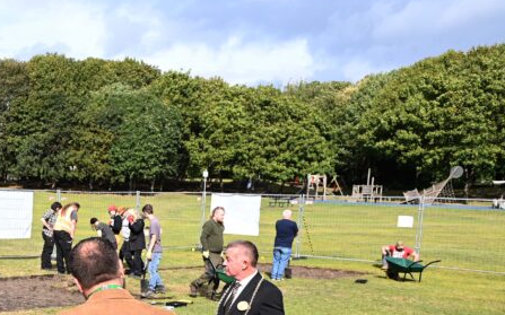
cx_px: -29
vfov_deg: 22.2
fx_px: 770
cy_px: 320
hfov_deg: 32.6
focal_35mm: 56
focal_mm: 24
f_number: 8
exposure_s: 1/320
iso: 200
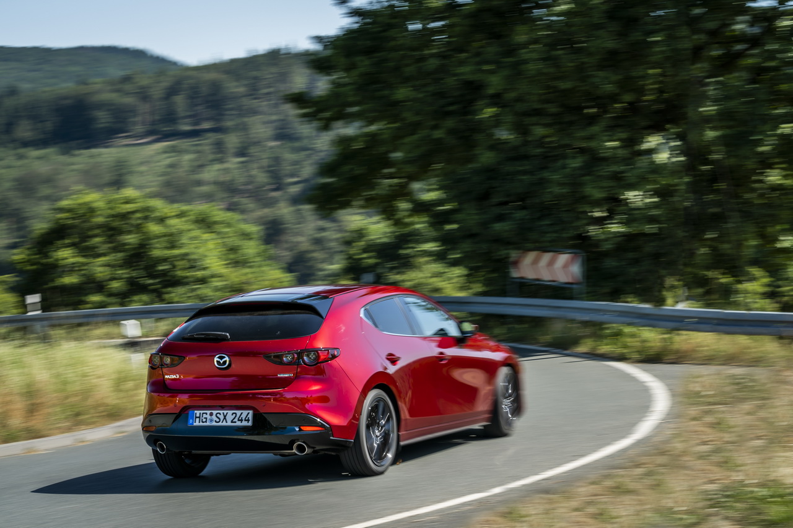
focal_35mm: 70
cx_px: 396
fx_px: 1542
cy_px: 264
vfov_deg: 19.5
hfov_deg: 28.8
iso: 50
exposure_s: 1/50
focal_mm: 70
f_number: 9
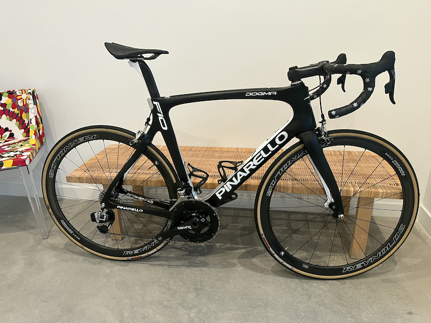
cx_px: 216
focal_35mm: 26
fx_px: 324
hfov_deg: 67.3
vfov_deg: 53.1
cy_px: 162
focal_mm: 5.1
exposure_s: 1/60
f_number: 1.6
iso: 250
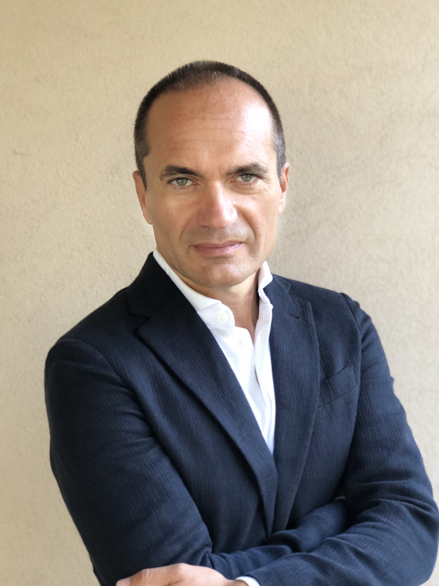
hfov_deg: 25.7
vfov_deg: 33.8
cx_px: 220
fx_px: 964
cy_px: 293
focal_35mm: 57
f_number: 2.8
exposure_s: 1/60
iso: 160
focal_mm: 6.6
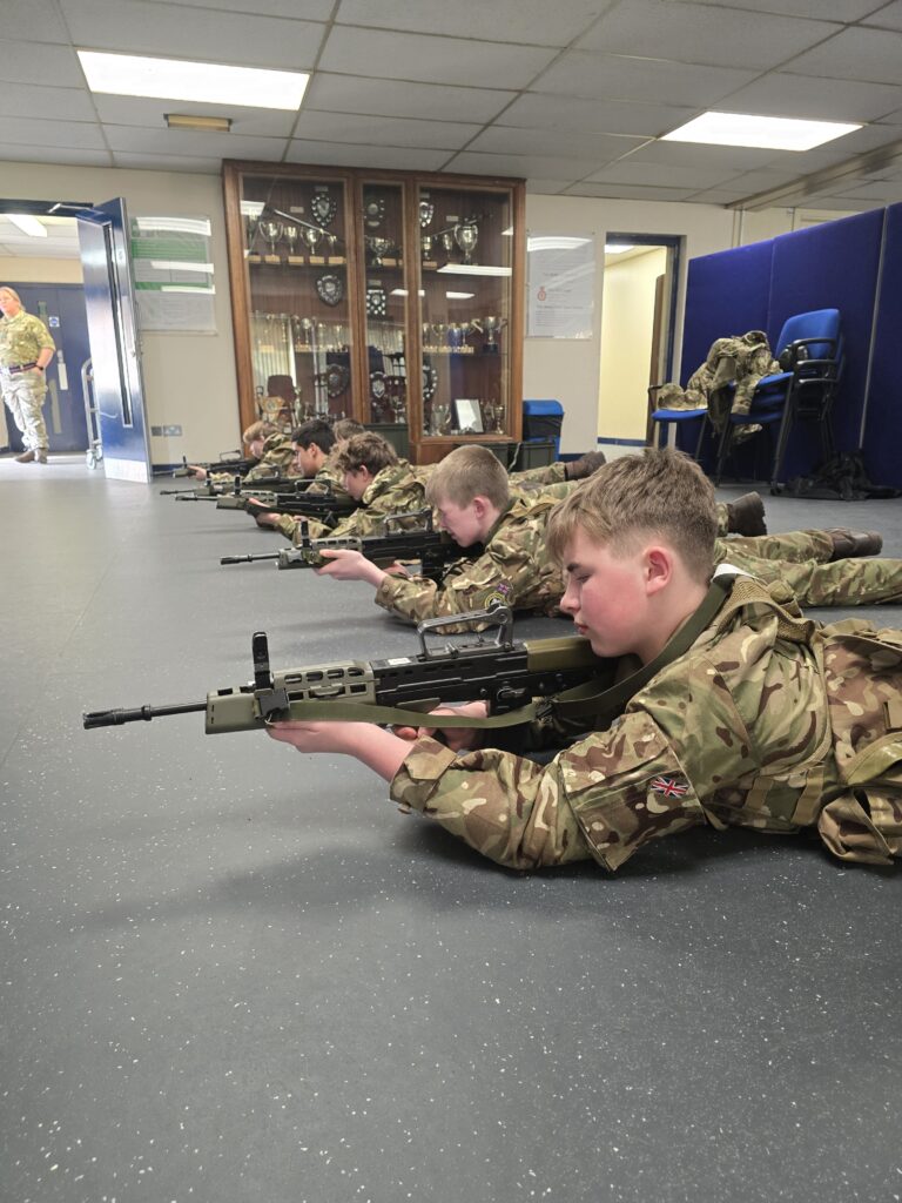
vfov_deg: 73.9
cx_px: 451
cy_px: 602
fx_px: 799
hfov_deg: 58.9
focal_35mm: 23
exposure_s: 1/100
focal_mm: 6.3
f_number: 1.7
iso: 640
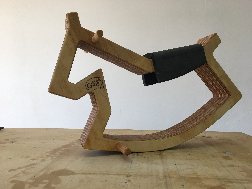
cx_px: 126
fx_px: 211
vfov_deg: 48.2
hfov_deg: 61.7
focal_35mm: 29
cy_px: 94
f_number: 2.2
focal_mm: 4.15
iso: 25
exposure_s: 1/40
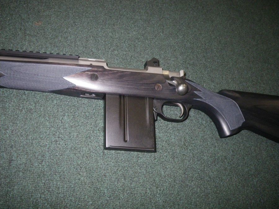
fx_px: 226
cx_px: 140
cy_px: 104
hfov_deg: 63.4
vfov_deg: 49.7
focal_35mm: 28
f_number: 4.2
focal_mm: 5
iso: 400
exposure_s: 1/50
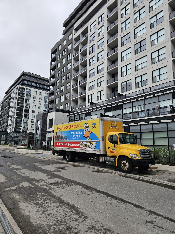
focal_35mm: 23
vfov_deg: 73.9
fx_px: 155
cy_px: 117
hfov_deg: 58.9
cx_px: 88
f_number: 1.7
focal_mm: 6.3
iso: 10
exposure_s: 1/361
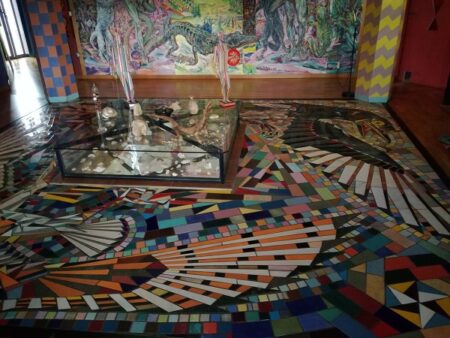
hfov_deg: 65.3
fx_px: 351
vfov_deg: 51.4
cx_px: 225
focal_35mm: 27
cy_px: 169
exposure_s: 1/16.7
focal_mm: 3.79
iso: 640
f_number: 2
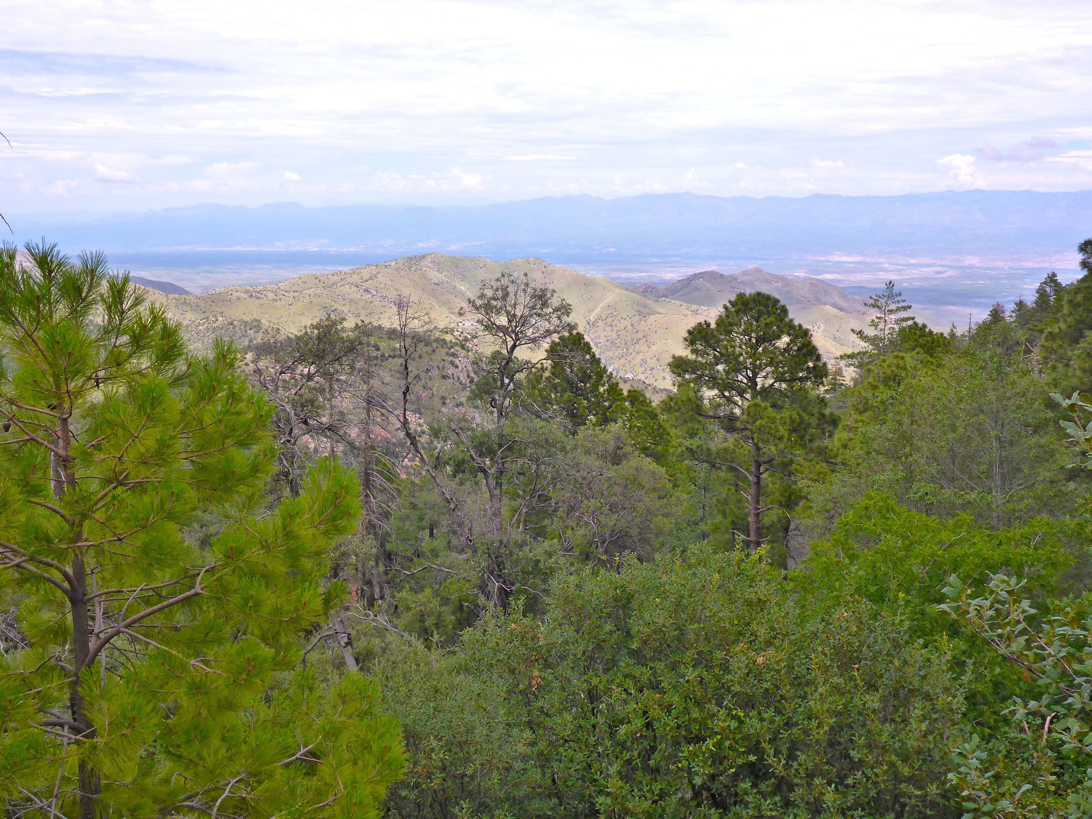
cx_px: 546
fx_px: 1167
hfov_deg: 50.1
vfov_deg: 38.7
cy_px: 410
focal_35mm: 37
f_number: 3.9
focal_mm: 6.4
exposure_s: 1/500
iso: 160
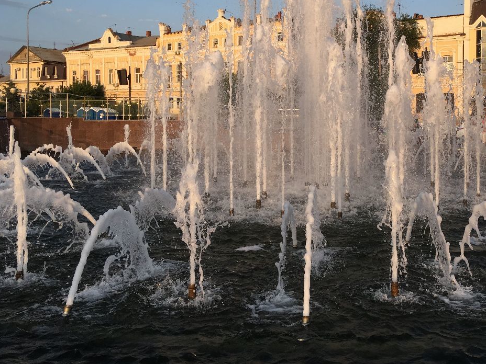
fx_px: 562
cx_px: 314
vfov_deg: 35.6
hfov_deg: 46.2
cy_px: 119
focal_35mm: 40
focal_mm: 4.15
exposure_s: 1/596
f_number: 2.2
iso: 25
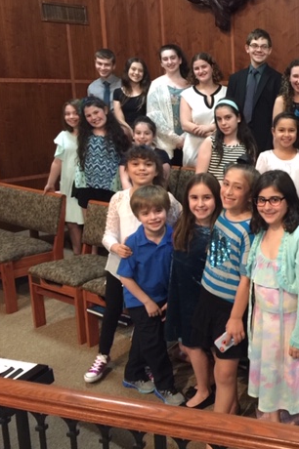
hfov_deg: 29.6
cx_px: 304
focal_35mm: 42
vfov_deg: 46.4
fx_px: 524
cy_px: 217
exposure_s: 1/4
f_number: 2.2
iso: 100
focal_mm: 4.15
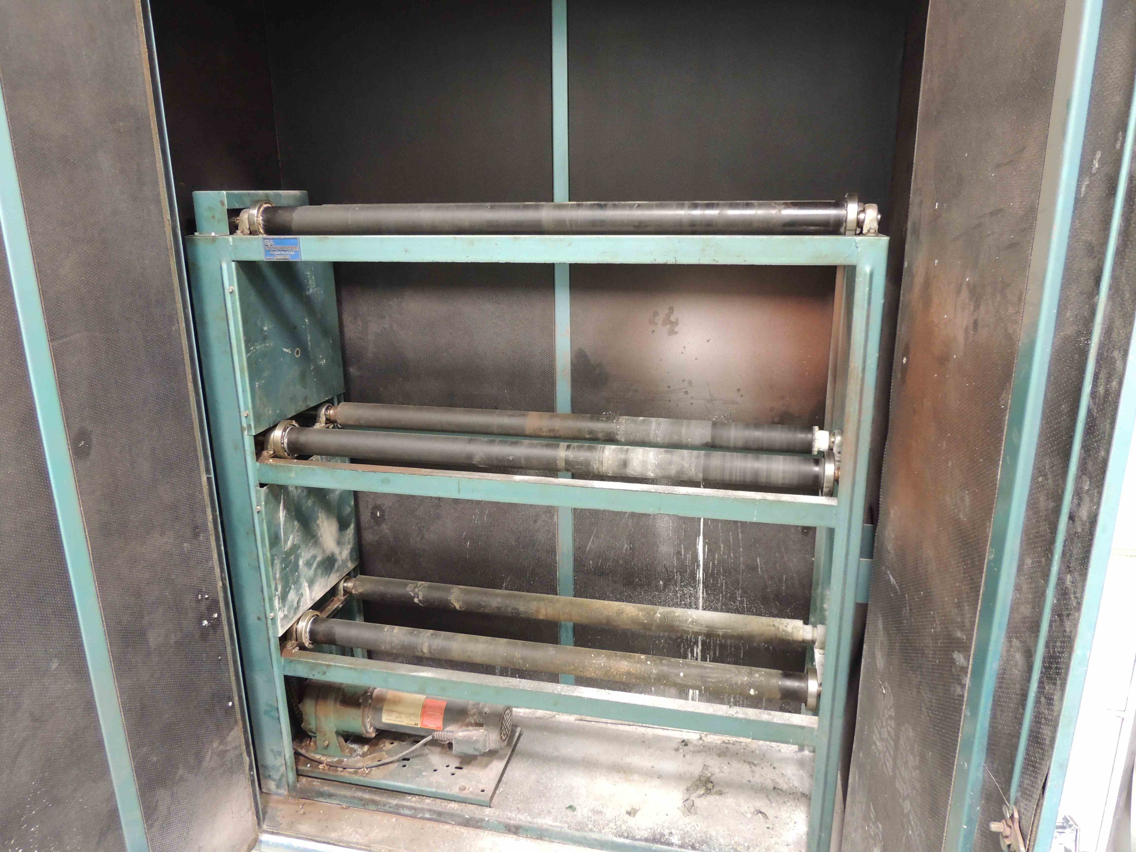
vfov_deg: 56.8
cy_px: 426
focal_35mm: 24
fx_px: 788
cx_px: 568
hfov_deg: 71.6
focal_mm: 4.3
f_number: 3
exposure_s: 1/8
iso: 400
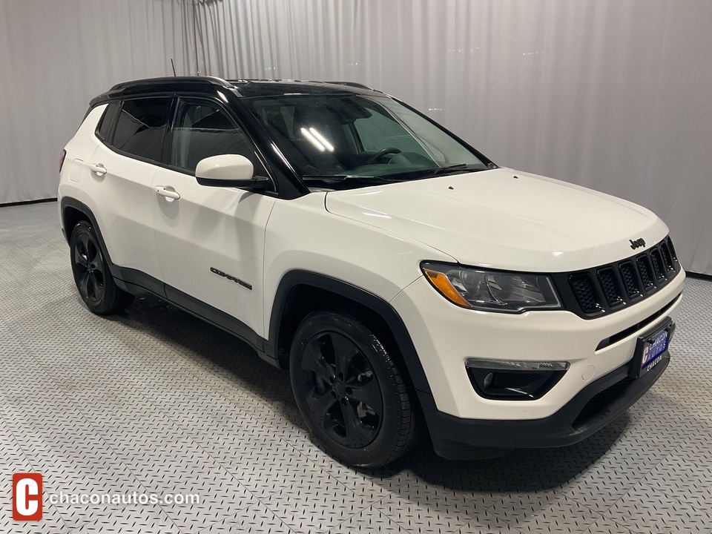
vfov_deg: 48.2
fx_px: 596
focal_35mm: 29
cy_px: 267
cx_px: 356
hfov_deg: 61.7
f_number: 1.8
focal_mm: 3
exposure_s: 1/120
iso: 64
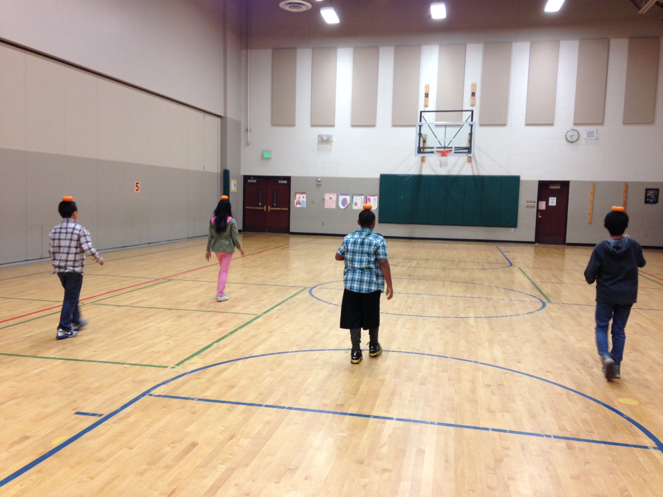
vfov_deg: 42.9
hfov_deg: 55.4
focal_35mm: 33
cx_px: 332
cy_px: 248
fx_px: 632
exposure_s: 1/20
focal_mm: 4.12
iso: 100
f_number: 2.4
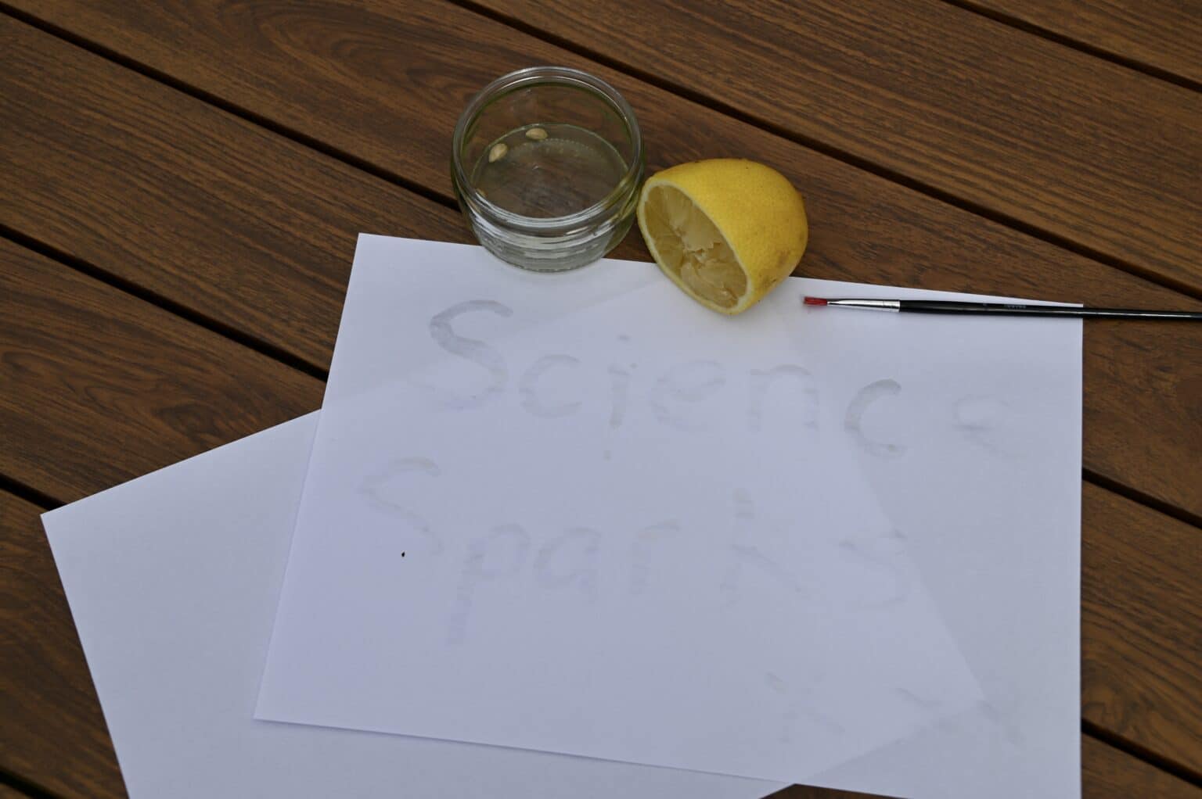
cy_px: 400
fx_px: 2069
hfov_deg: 32.4
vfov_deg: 21.9
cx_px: 601
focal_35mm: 62
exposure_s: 1/640
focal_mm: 62
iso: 100
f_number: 8
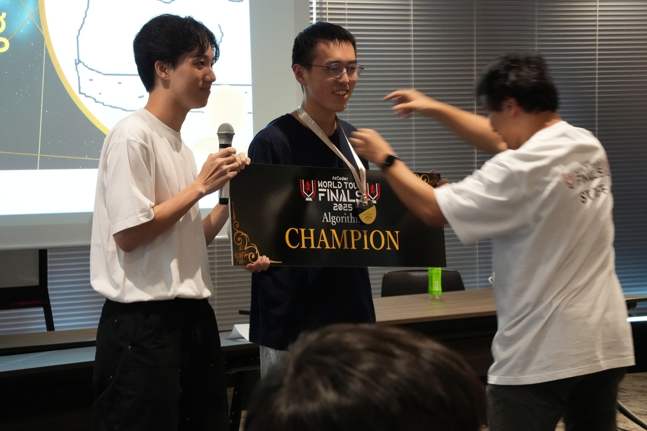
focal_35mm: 107
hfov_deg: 19.1
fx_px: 1923
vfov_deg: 12.8
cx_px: 324
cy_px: 216
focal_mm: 107
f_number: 14
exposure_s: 1/50
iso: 12800
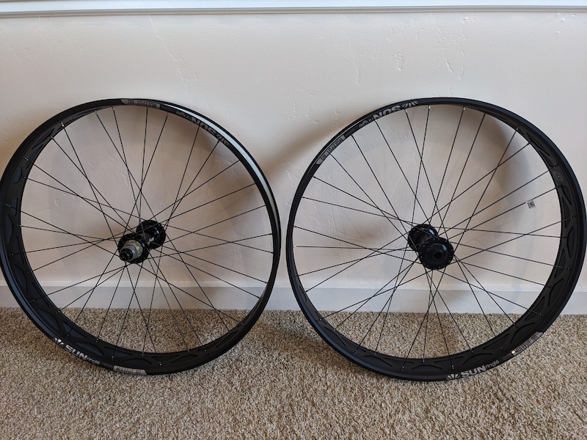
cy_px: 220
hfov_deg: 65.3
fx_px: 458
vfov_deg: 51.4
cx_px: 294
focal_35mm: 27
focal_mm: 4.38
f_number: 1.73
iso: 78
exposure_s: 1/40
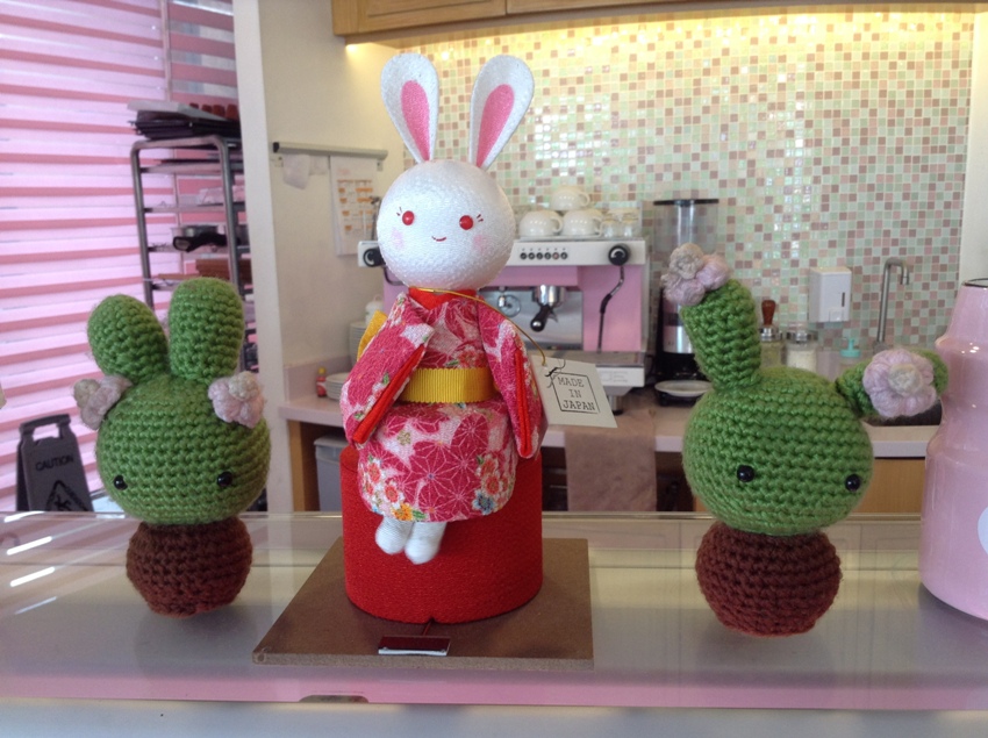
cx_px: 494
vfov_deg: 42.8
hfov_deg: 55.4
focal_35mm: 33
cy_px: 369
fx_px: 941
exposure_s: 1/24
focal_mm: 3.3
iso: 40
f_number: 2.4
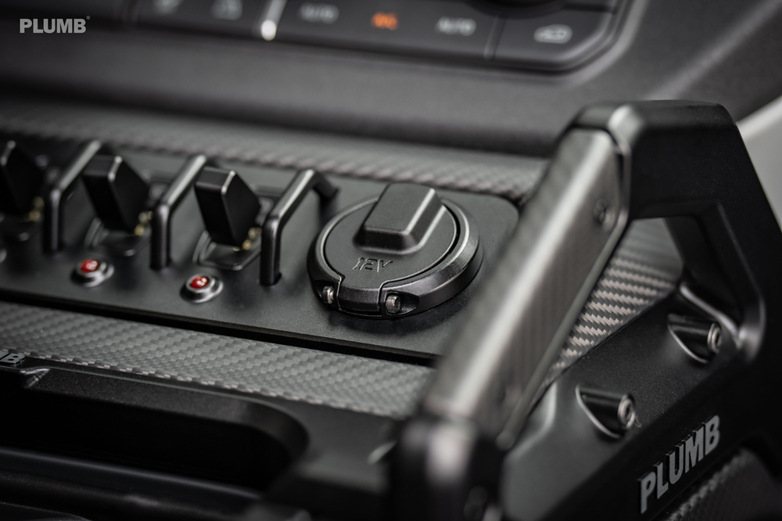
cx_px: 391
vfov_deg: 11.9
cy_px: 260
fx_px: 2497
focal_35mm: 115
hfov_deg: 17.8
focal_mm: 115
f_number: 4
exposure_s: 1/160
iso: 400
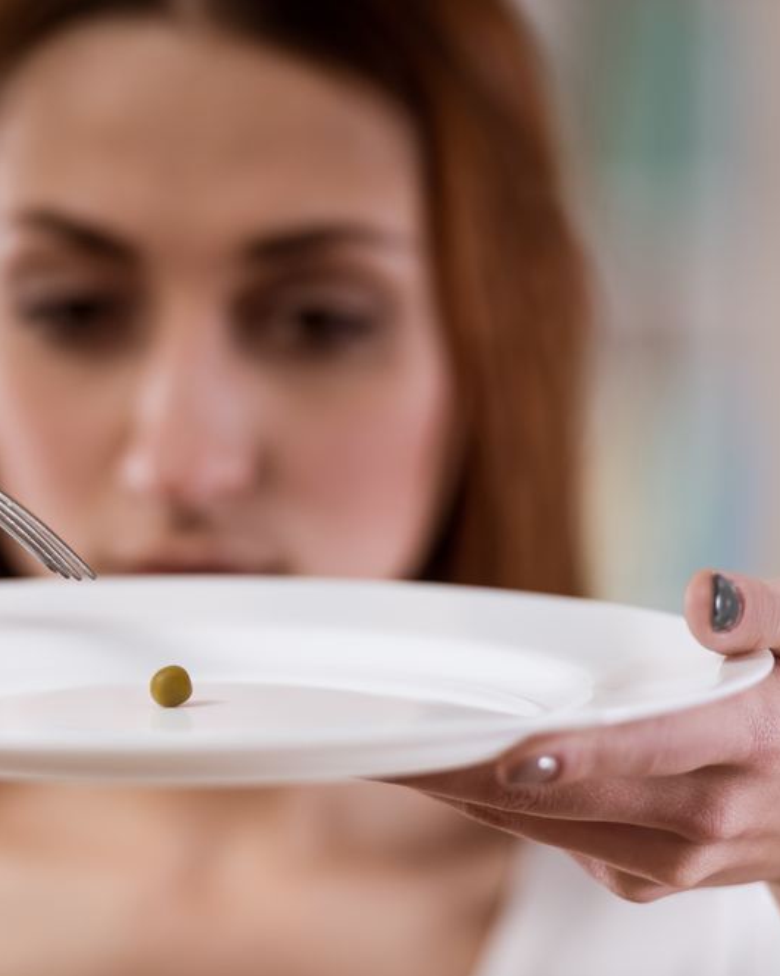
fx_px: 8168
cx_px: 142
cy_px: 489
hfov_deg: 5.5
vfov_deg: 6.8
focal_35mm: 283
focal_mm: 200
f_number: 2.8
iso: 320
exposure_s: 1/320
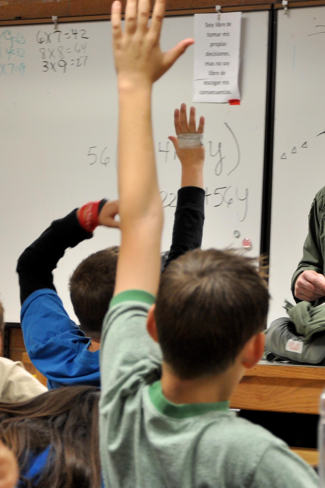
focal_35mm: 136
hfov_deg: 10.1
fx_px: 1842
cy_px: 251
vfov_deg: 15.1
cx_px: 207
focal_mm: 48
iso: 500
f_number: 4.8
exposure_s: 1/25
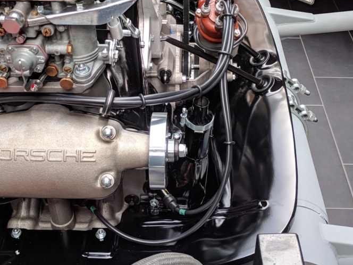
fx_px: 479
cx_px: 191
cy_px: 63
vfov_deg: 30.3
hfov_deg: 40.4
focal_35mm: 47
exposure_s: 1/125
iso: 103
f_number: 2
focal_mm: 4.67
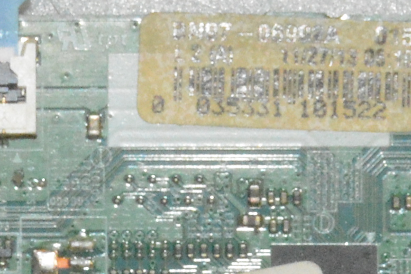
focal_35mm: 336
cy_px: 440
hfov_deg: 6.1
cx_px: 156
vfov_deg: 4.1
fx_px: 3834
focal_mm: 29
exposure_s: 1/200
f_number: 29
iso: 4000
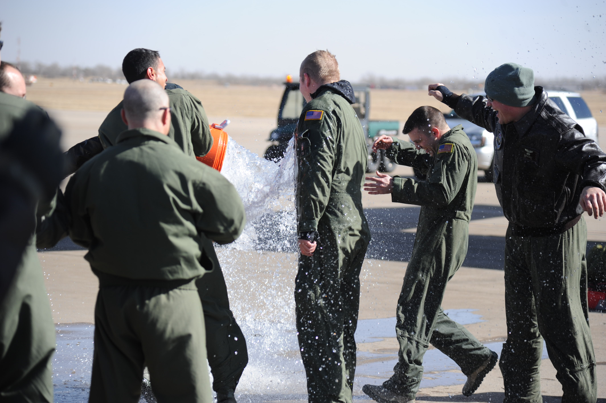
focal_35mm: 120
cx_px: 303
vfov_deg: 11.4
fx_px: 2019
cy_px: 202
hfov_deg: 17.1
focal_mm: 120
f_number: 4
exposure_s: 1/1000
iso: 200
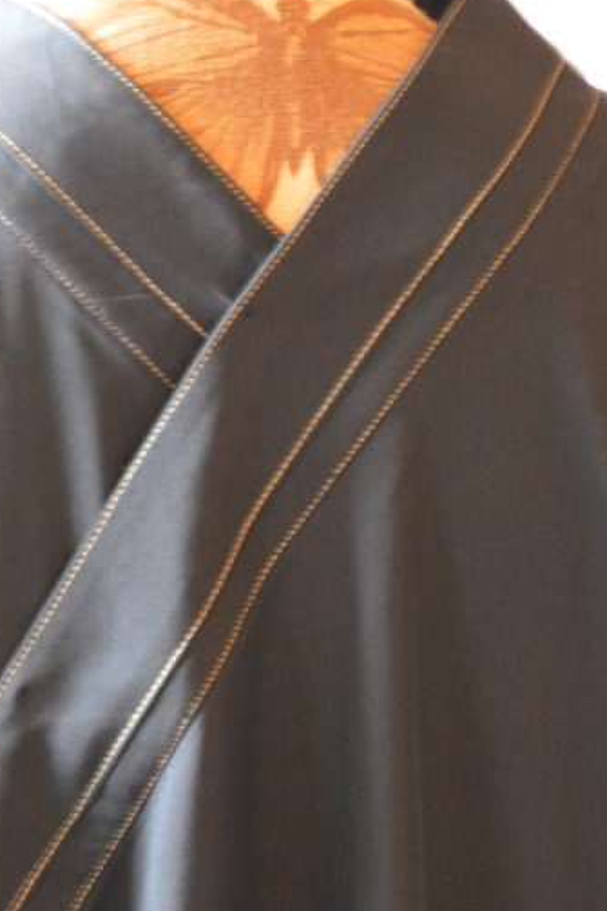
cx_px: 155
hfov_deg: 11.8
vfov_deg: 17.5
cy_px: 755
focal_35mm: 116
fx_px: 2936
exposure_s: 1/6
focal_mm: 38
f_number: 5
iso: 3200
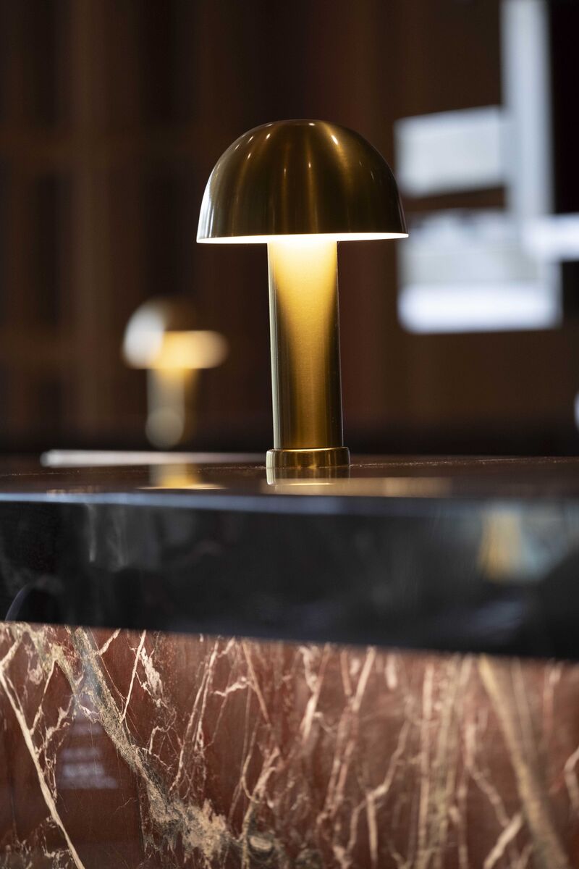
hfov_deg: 6.5
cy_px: 434
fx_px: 5066
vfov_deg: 9.8
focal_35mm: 210
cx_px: 290
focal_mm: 140
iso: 1000
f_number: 2.8
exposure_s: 1/320
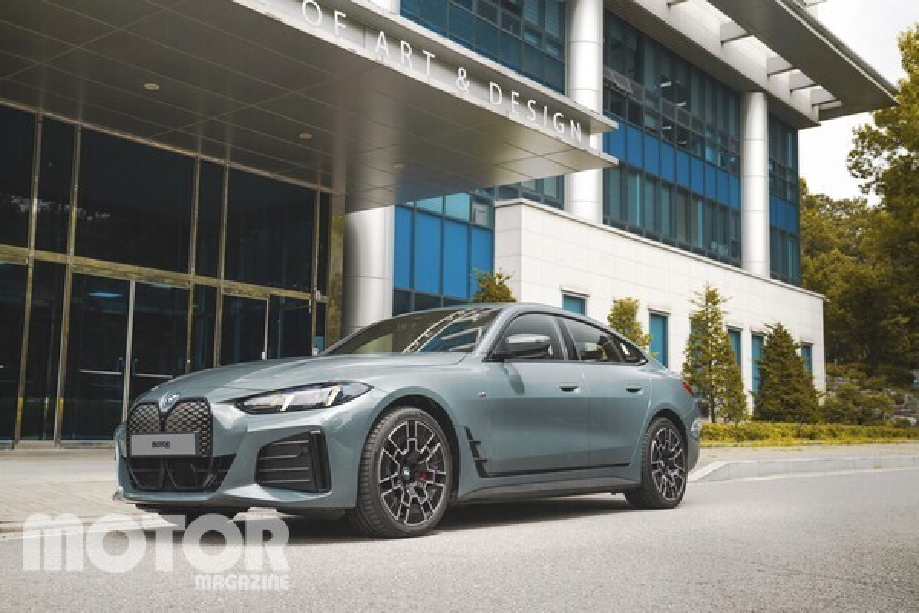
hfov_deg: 49.6
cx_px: 460
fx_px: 996
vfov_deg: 34.2
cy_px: 306
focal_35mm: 39
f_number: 8
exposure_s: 1/200
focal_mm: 39
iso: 250
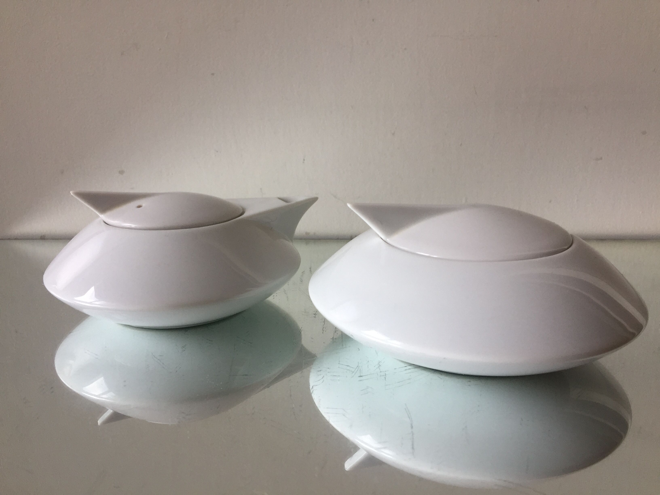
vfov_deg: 48.2
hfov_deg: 61.7
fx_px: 553
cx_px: 330
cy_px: 248
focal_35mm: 29
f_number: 2.2
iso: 50
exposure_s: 1/100
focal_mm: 4.15
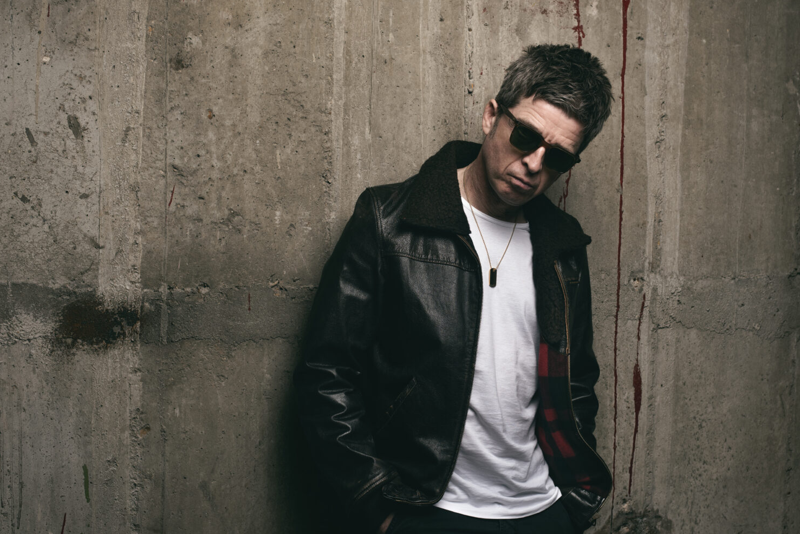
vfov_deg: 26.0
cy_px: 267
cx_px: 415
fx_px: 1156
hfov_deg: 38.2
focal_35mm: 52
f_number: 7.1
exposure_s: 1/160
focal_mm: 50
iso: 400
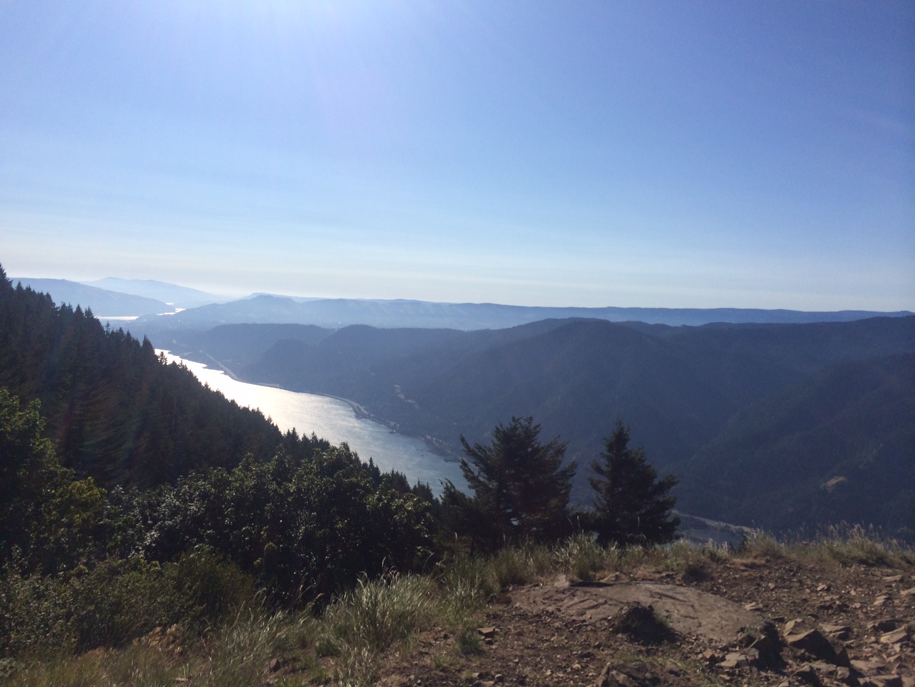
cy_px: 344
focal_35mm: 30
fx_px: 793
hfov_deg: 60.0
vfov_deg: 46.8
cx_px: 458
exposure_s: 1/4566
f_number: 2.2
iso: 40
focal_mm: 4.12
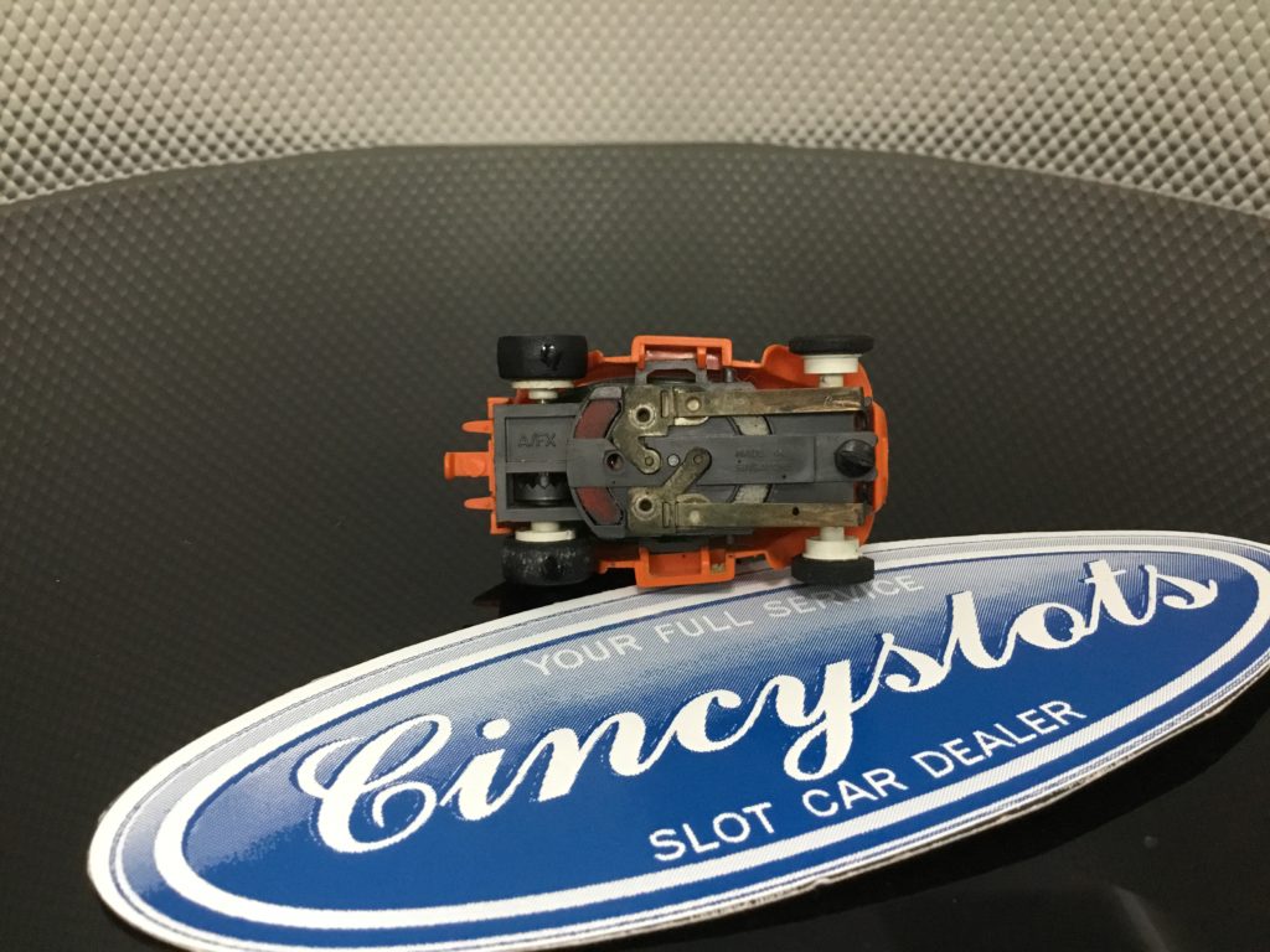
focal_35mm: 31
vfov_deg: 45.4
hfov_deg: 58.4
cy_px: 476
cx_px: 635
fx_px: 1137
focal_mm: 3.3
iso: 200
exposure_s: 1/30
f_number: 2.4
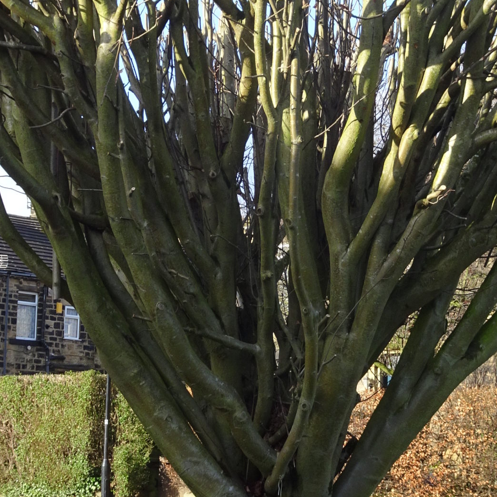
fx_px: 1446
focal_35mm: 89
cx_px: 267
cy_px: 248
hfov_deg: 19.5
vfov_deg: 19.5
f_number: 4
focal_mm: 7.05
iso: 80
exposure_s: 1/160
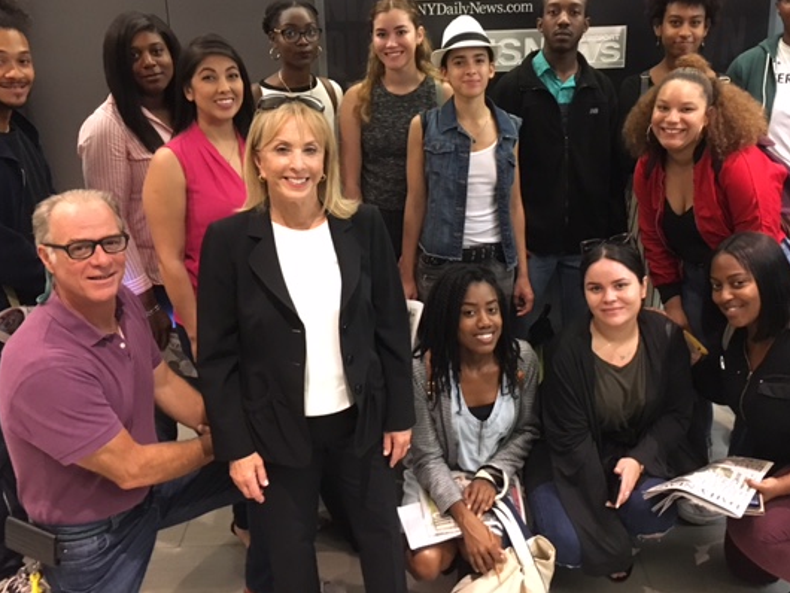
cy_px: 238
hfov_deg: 52.6
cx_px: 417
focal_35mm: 35
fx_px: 799
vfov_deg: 40.6
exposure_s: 1/15
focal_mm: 4.15
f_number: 2.2
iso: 320
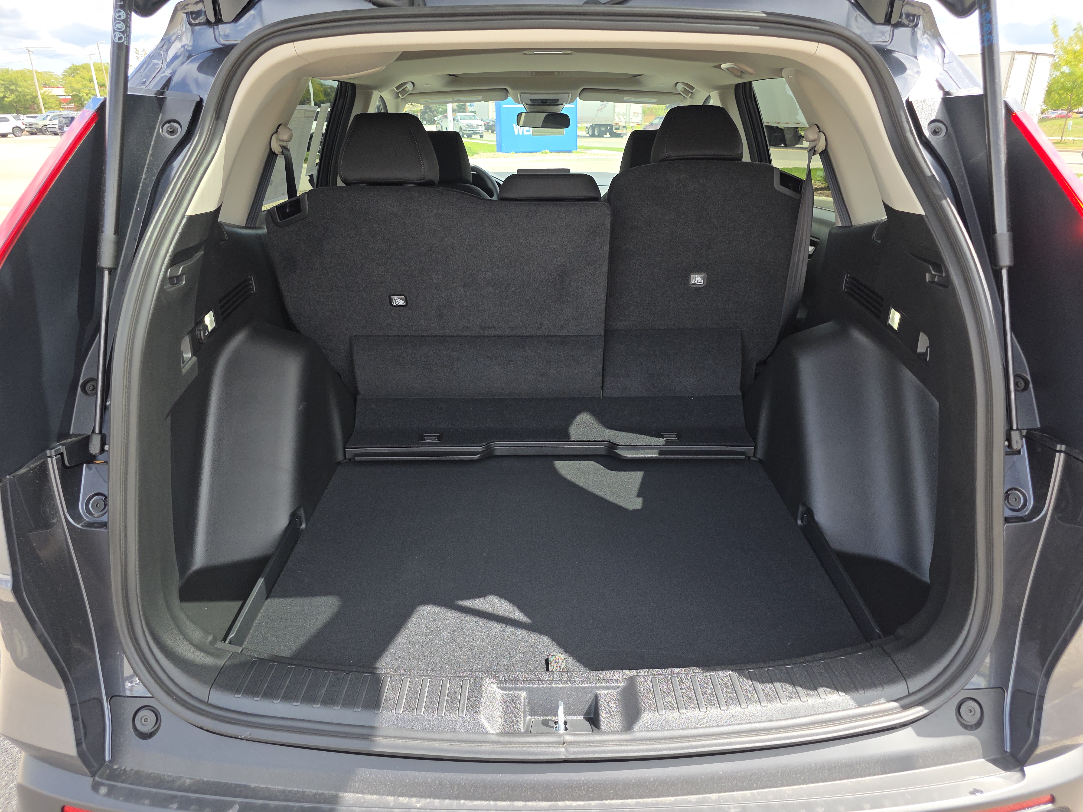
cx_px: 542
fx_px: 720
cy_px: 406
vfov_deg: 58.9
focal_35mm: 23
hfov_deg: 73.9
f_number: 1.7
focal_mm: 6.3
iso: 80
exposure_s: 1/1297
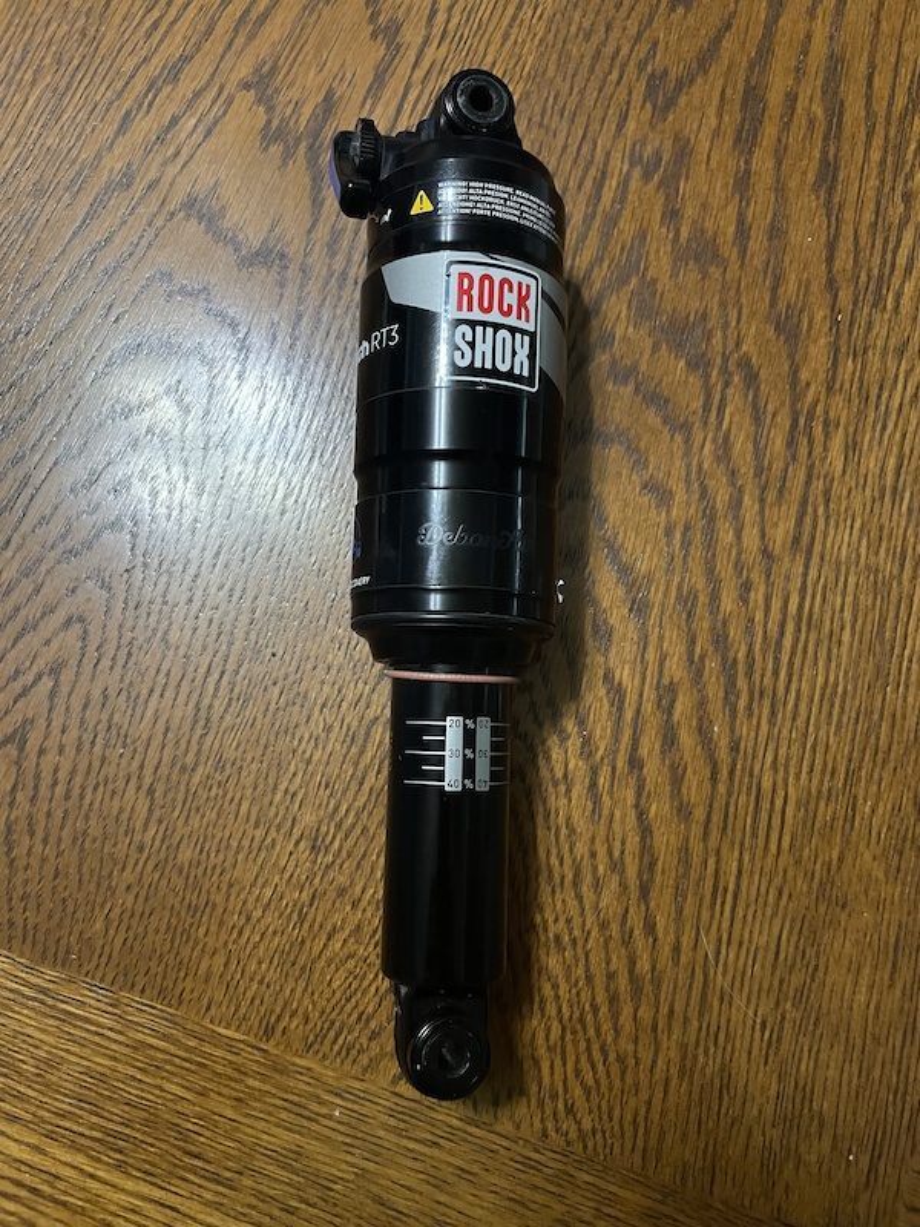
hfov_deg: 53.1
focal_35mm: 26
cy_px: 614
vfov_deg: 67.3
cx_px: 460
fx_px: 921
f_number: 1.6
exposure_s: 1/30
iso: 640
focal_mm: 4.2
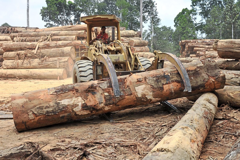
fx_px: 213
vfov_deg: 41.1
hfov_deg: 58.7
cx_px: 120
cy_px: 80
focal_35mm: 32
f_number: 6.3
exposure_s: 1/500
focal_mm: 32
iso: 200
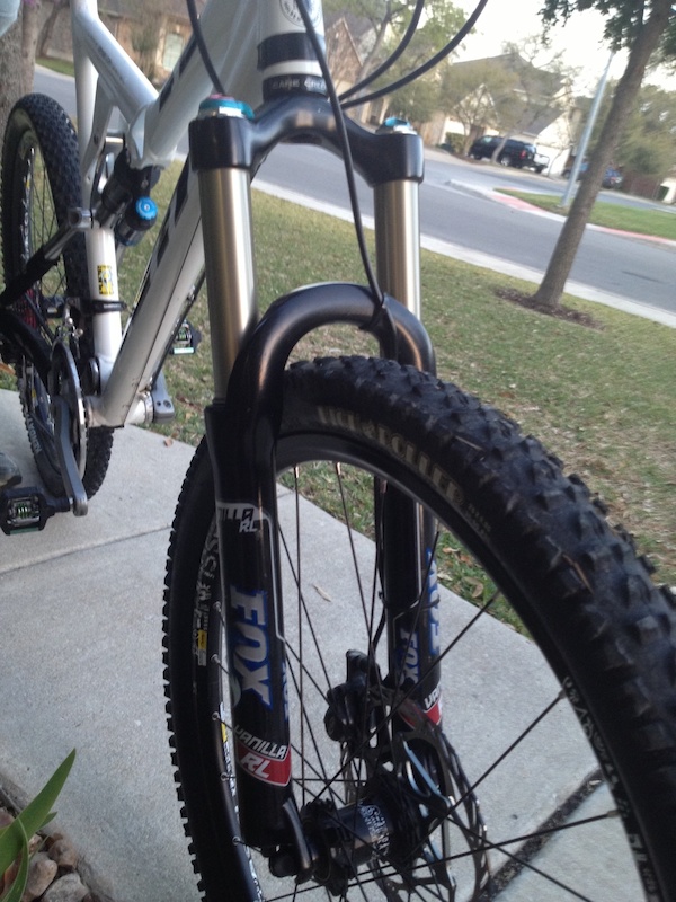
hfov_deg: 40.7
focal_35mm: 35
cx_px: 338
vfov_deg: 52.6
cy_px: 451
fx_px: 911
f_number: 2.4
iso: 100
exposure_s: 1/20
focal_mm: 4.28
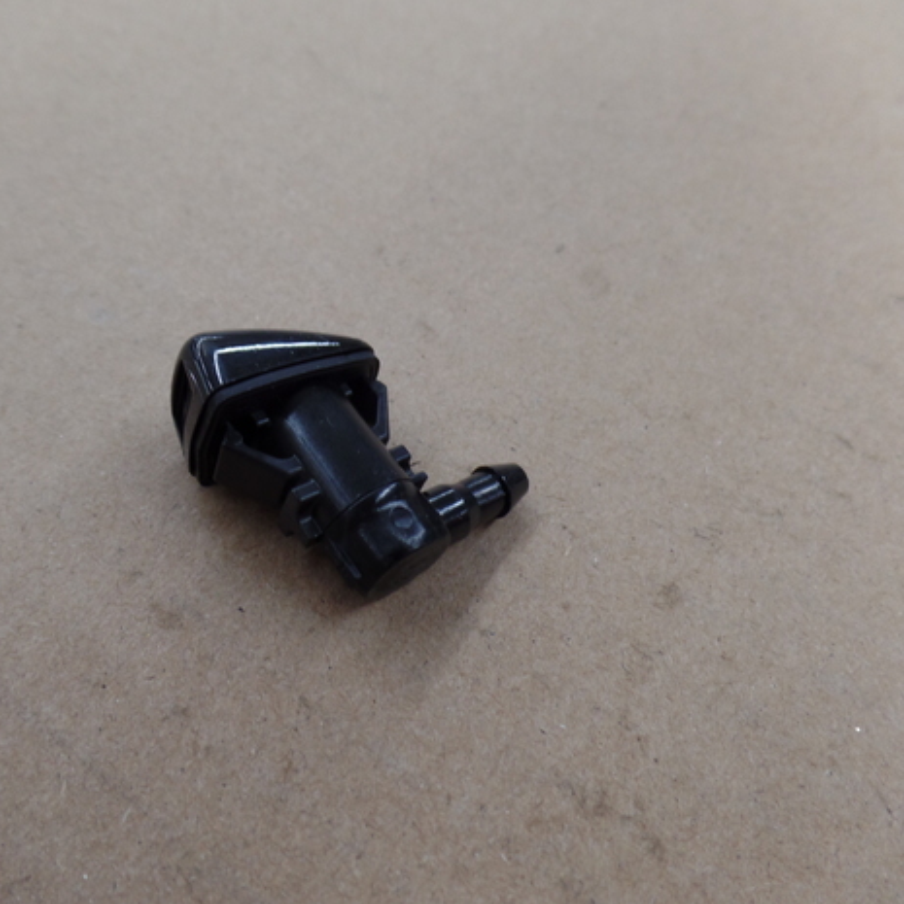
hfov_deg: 56.6
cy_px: 451
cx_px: 336
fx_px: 827
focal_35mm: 28
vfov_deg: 57.3
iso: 120
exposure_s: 1/30
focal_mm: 4.1
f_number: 2.8
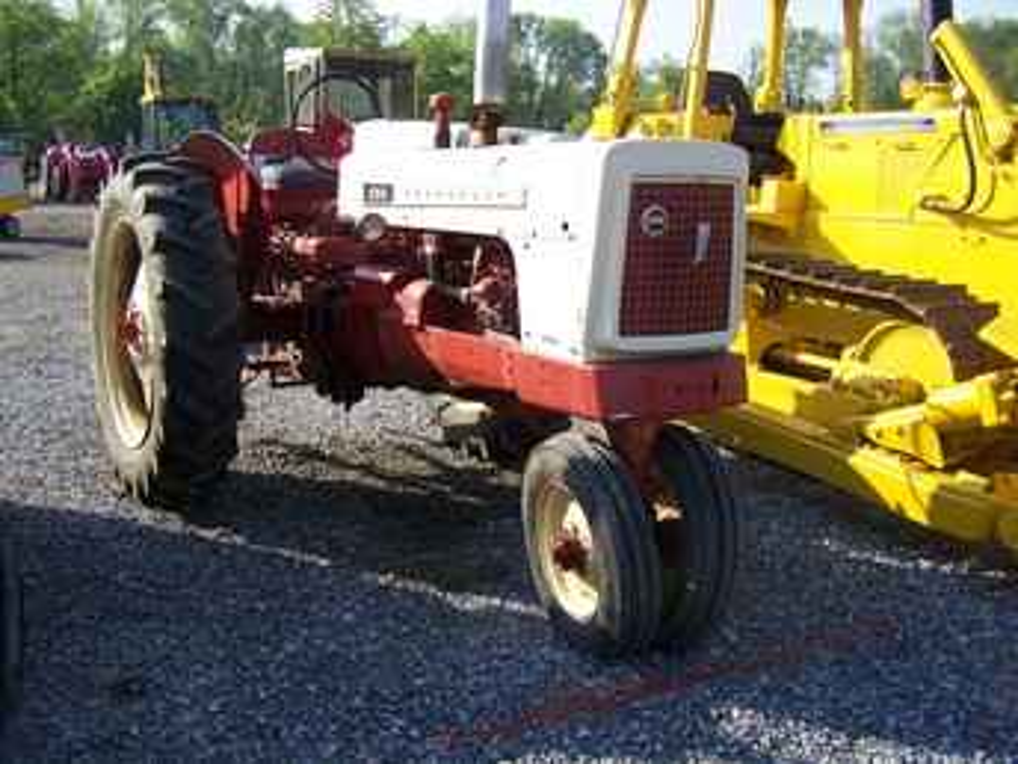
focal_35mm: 38
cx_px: 509
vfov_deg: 37.7
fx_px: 1118
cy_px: 382
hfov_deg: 49.0
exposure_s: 1/400
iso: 64
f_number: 2.8
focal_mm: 6.3
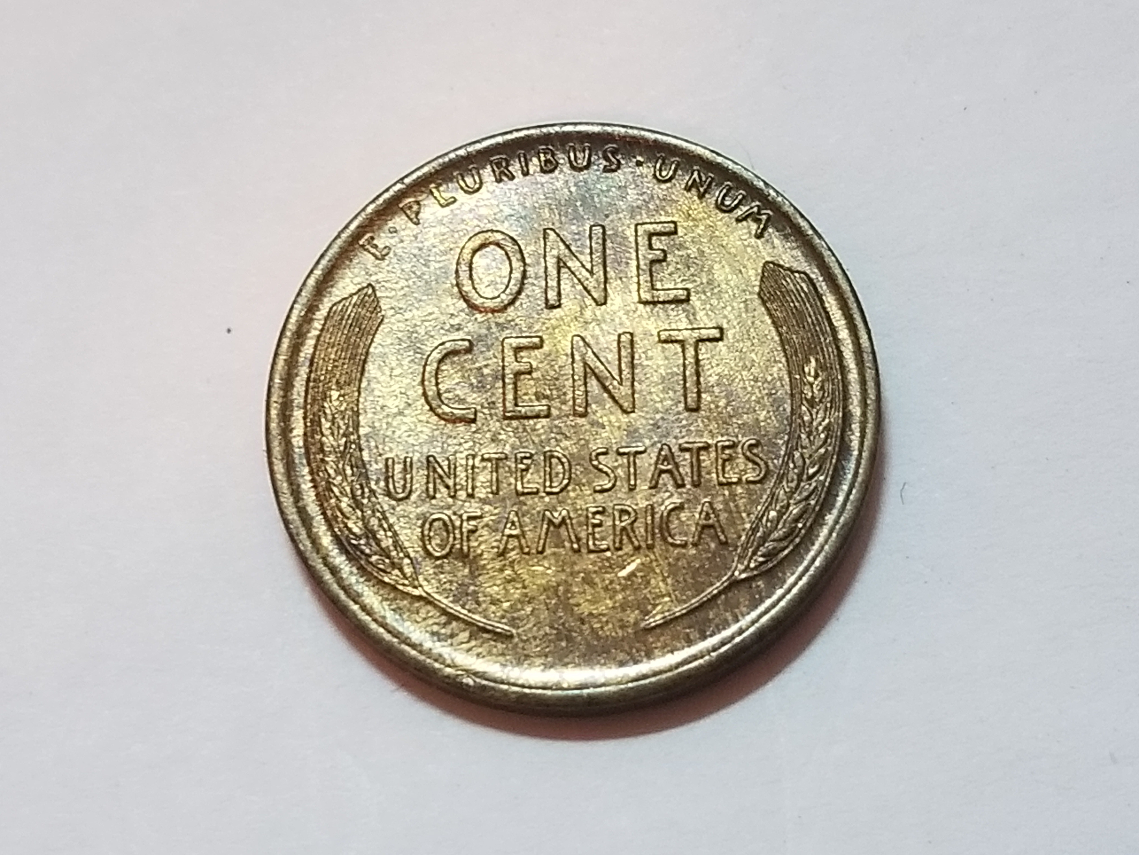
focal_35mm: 26
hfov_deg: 67.3
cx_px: 570
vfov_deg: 53.1
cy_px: 428
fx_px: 856
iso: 200
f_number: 1.7
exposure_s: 1/17
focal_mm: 4.25
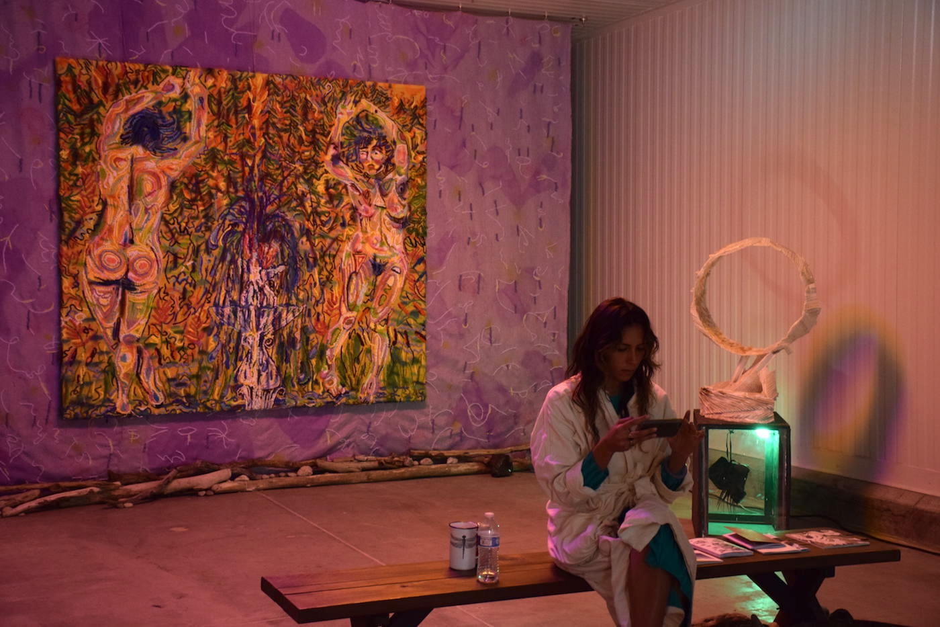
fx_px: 1253
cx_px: 470
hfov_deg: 41.1
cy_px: 314
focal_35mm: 48
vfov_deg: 28.1
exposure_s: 1/60
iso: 2000
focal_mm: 32
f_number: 4
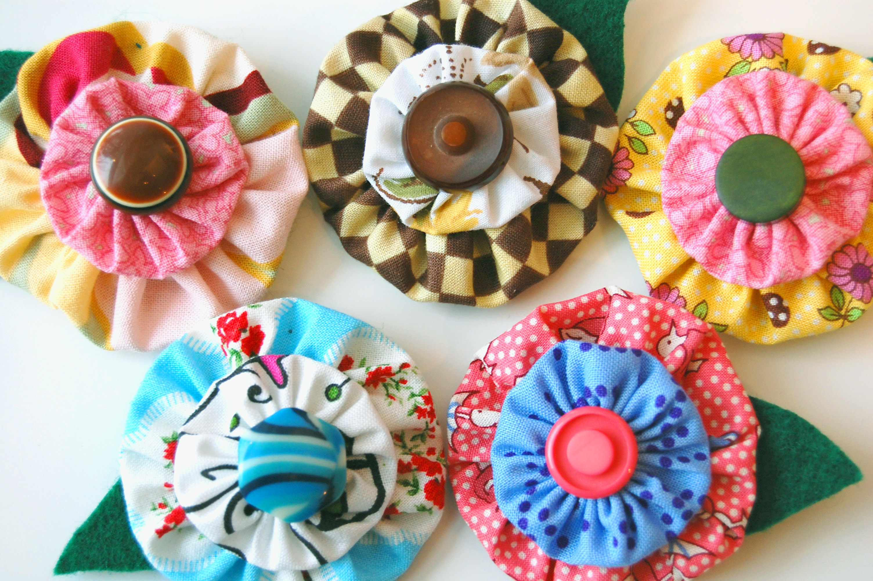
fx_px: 1999
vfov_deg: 16.5
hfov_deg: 24.6
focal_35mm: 82
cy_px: 290
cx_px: 436
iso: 500
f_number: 5.6
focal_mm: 55
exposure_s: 1/60
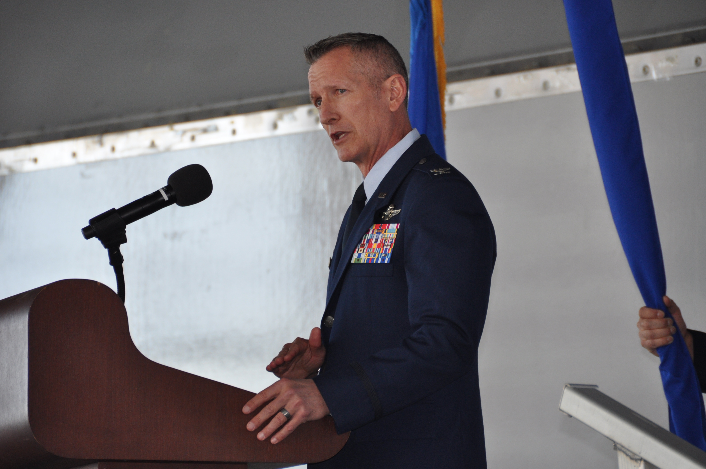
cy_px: 234
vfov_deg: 4.6
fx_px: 5876
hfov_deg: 6.9
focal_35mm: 300
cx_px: 353
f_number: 5.6
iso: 640
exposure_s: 1/125
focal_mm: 200
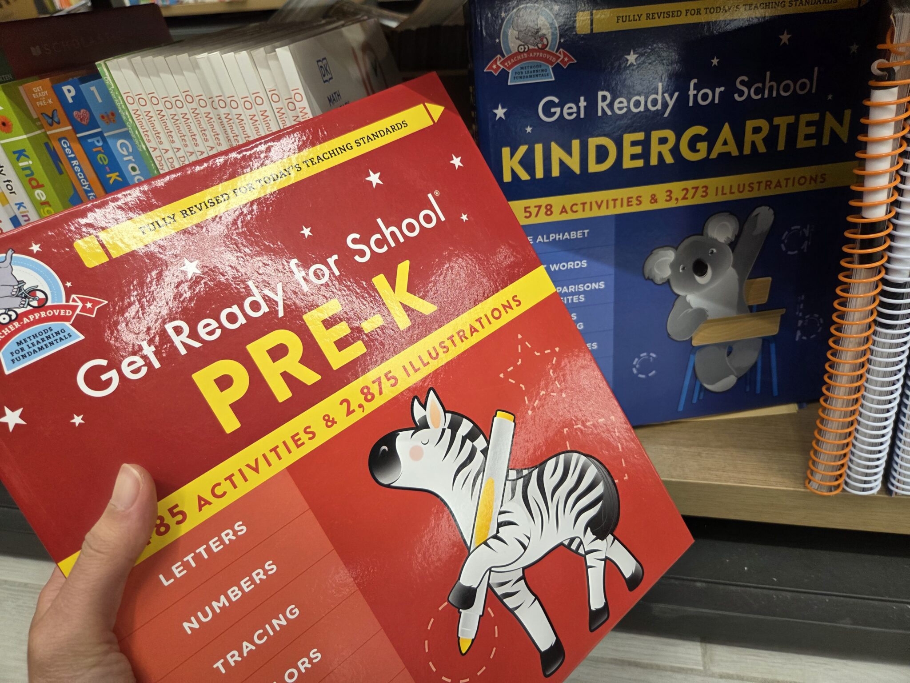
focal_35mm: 23
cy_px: 342
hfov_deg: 73.9
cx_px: 455
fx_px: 605
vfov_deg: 58.9
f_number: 1.8
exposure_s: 1/120
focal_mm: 5.4
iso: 200
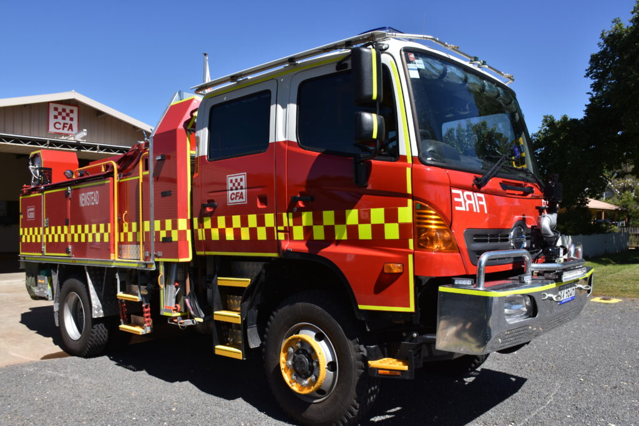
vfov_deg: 43.6
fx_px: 533
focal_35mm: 30
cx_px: 320
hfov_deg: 61.9
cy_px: 213
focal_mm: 20
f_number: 8
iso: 180
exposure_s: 1/500
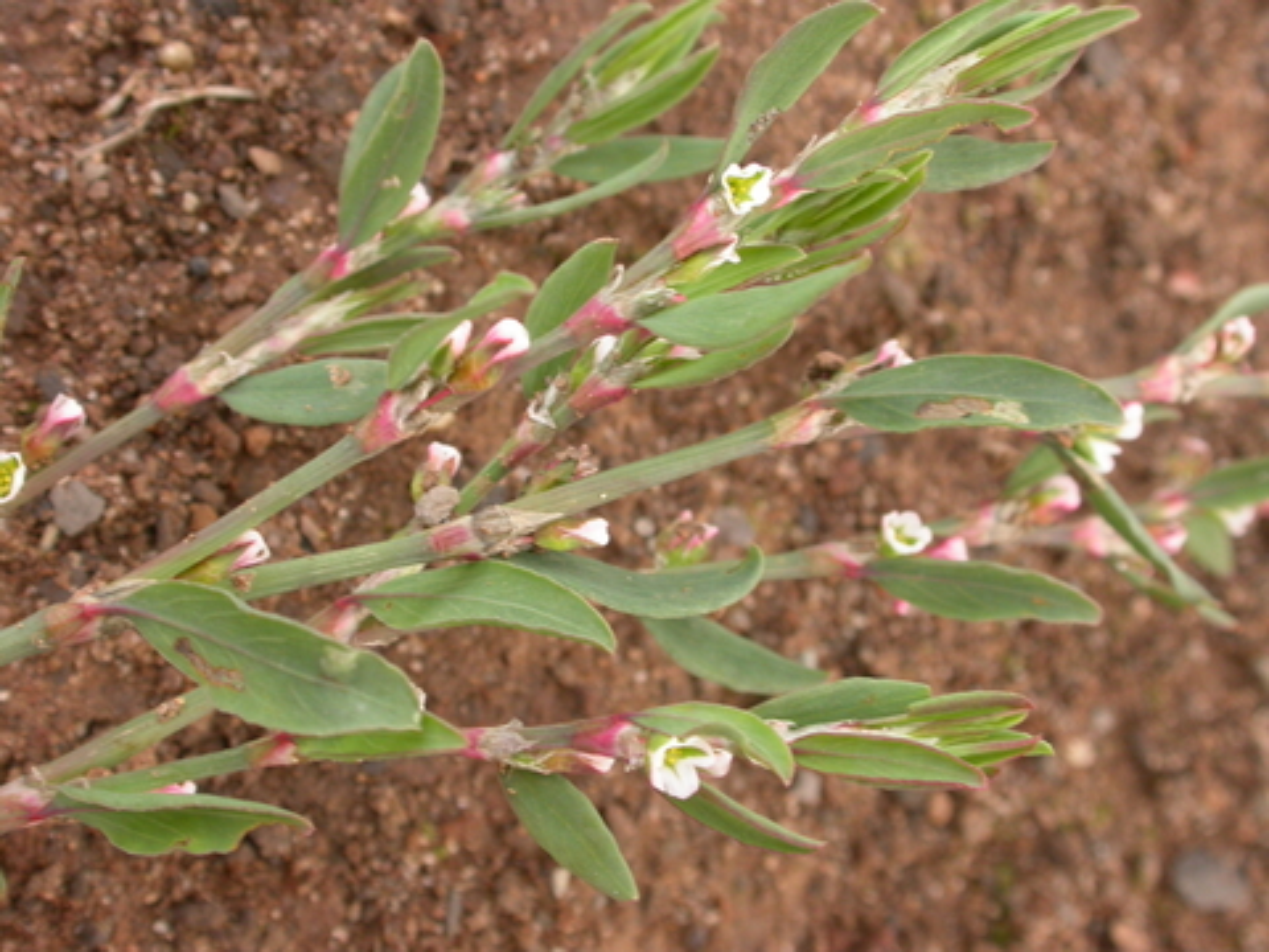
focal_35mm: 80
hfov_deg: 24.4
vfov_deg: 18.4
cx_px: 634
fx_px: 2933
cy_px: 476
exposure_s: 1/67.6
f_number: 5.7
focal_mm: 16.7
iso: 100
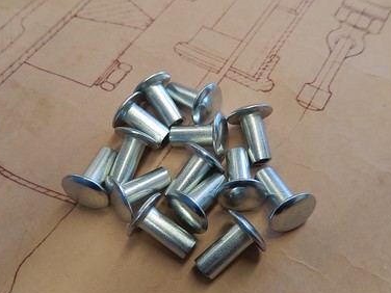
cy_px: 155
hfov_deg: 54.0
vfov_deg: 41.8
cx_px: 197
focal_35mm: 34
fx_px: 384
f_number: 3.8
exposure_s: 1/40
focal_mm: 5.7
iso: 125
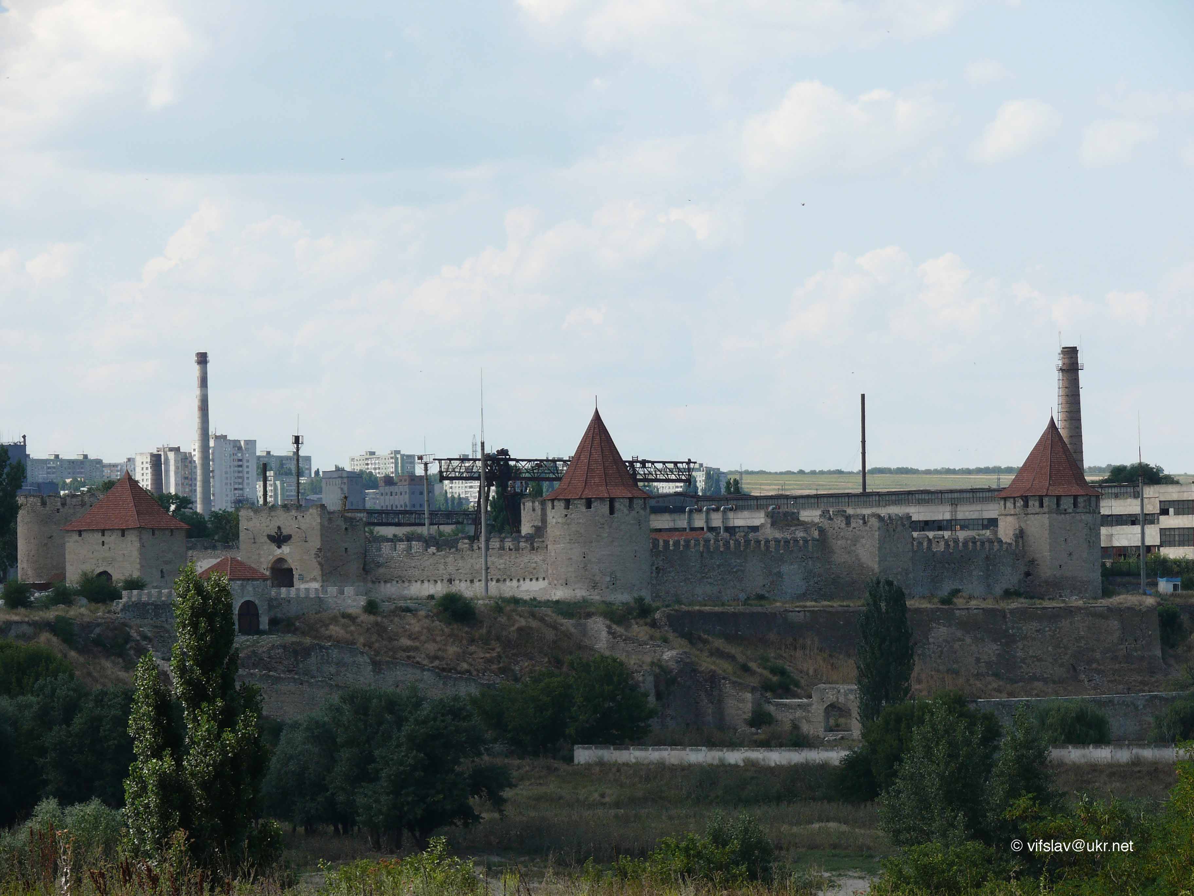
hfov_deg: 10.9
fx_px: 6278
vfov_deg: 8.2
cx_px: 597
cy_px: 448
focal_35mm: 182
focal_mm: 38.4
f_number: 5.6
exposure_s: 1/400
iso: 100
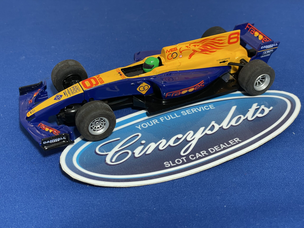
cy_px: 114
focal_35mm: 52
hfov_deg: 36.8
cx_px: 152
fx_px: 457
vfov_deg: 28.0
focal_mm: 6
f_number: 2
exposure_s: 1/60
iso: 160
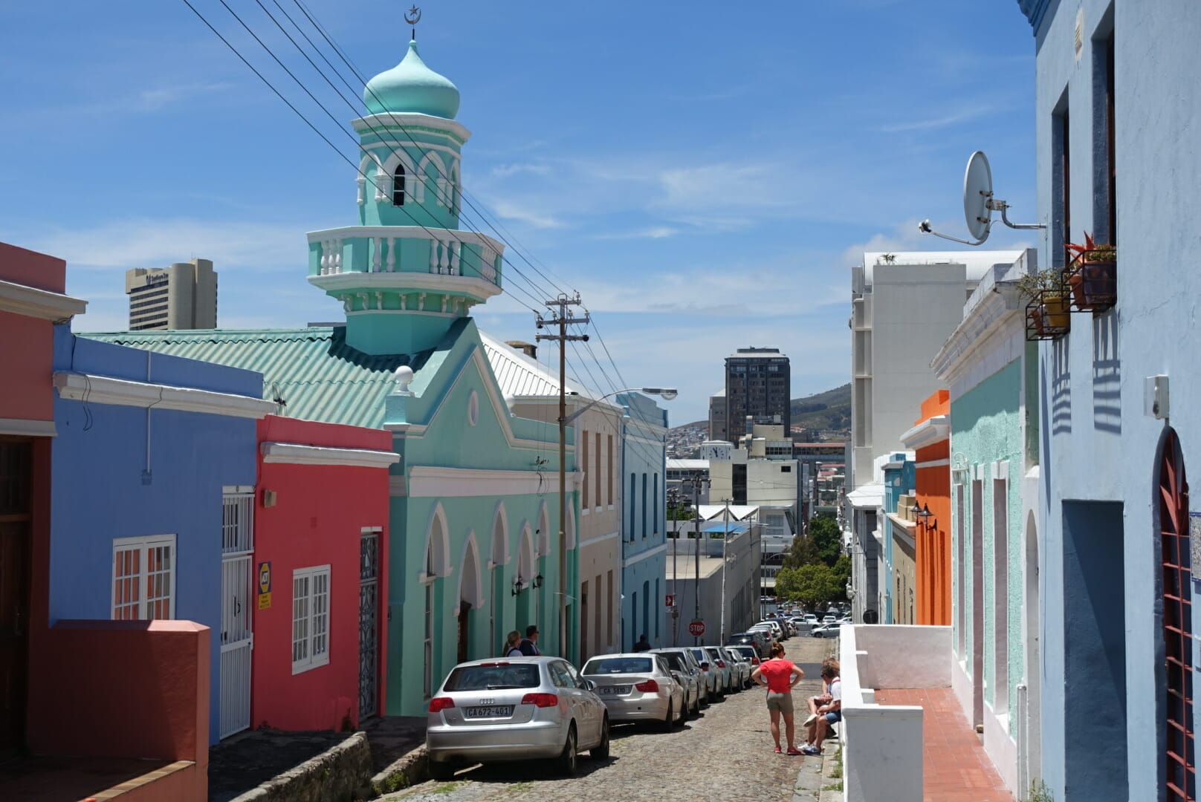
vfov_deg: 28.1
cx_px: 600
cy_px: 401
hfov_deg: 41.1
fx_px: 1602
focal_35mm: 48
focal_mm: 17.7
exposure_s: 1/100
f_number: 5.6
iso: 125
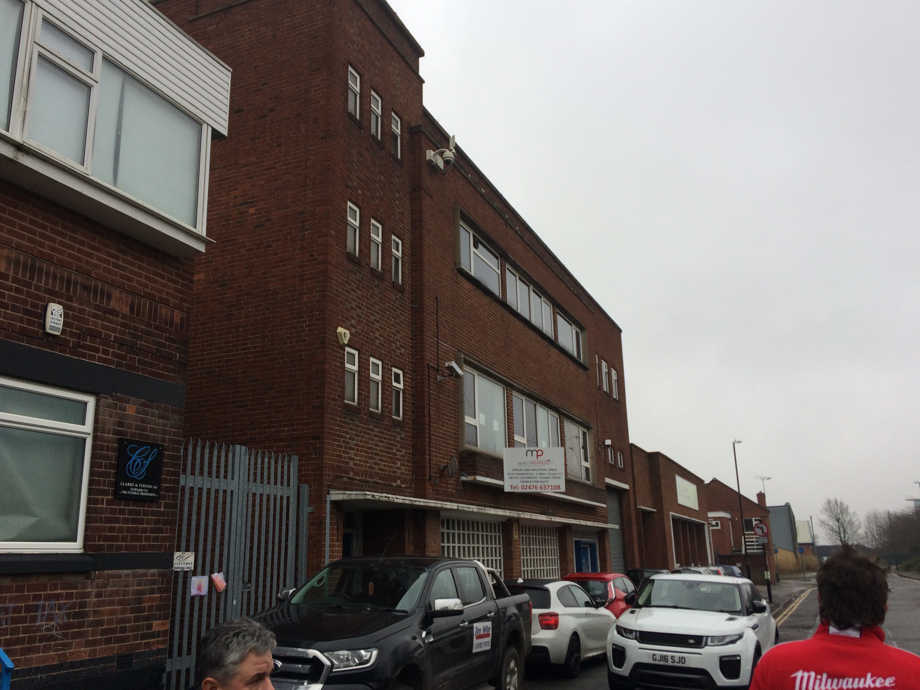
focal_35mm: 31
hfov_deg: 58.3
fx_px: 824
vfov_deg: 45.4
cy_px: 344
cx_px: 441
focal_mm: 4.15
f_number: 2.2
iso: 32
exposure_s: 1/249
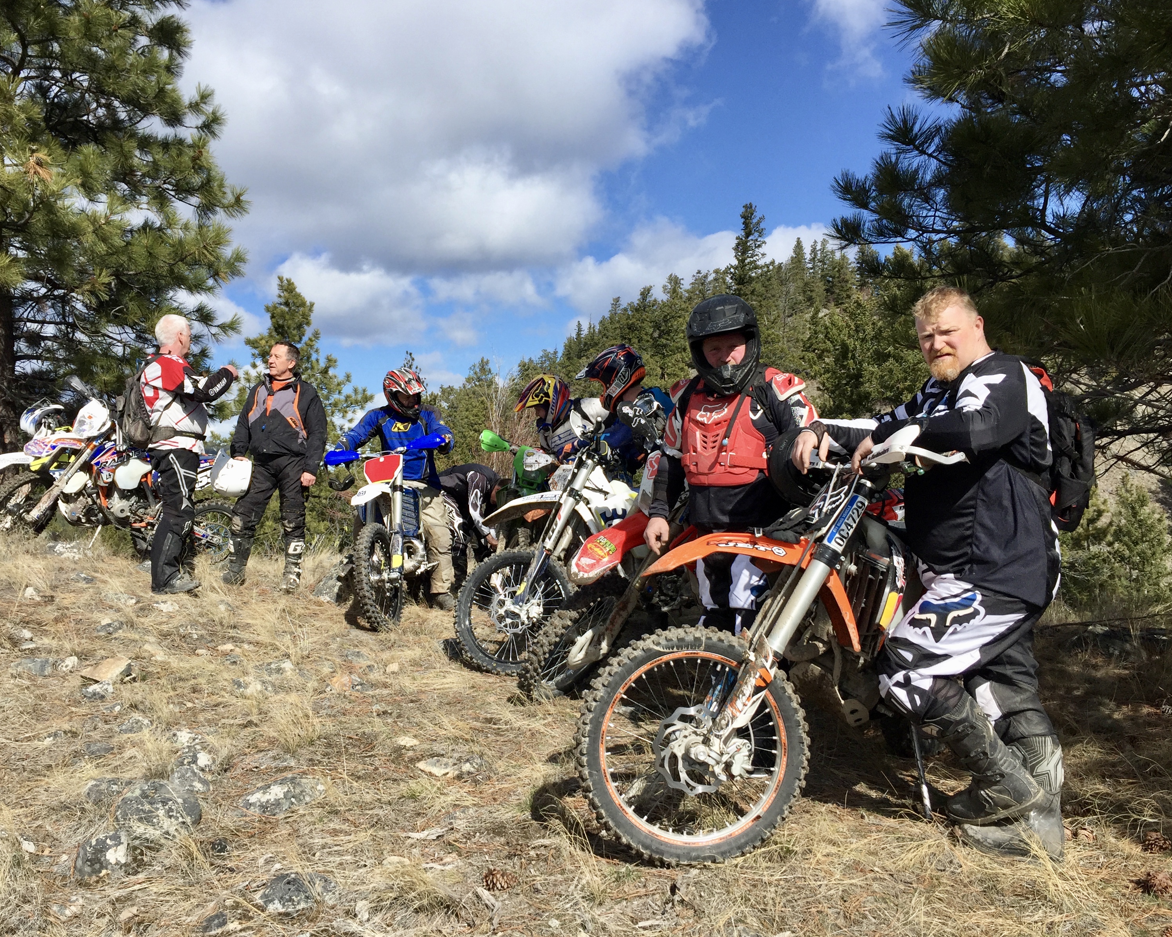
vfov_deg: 47.1
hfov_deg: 57.1
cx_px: 540
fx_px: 1075
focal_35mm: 31
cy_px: 462
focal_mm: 4.15
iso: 32
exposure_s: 1/2639
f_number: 2.2
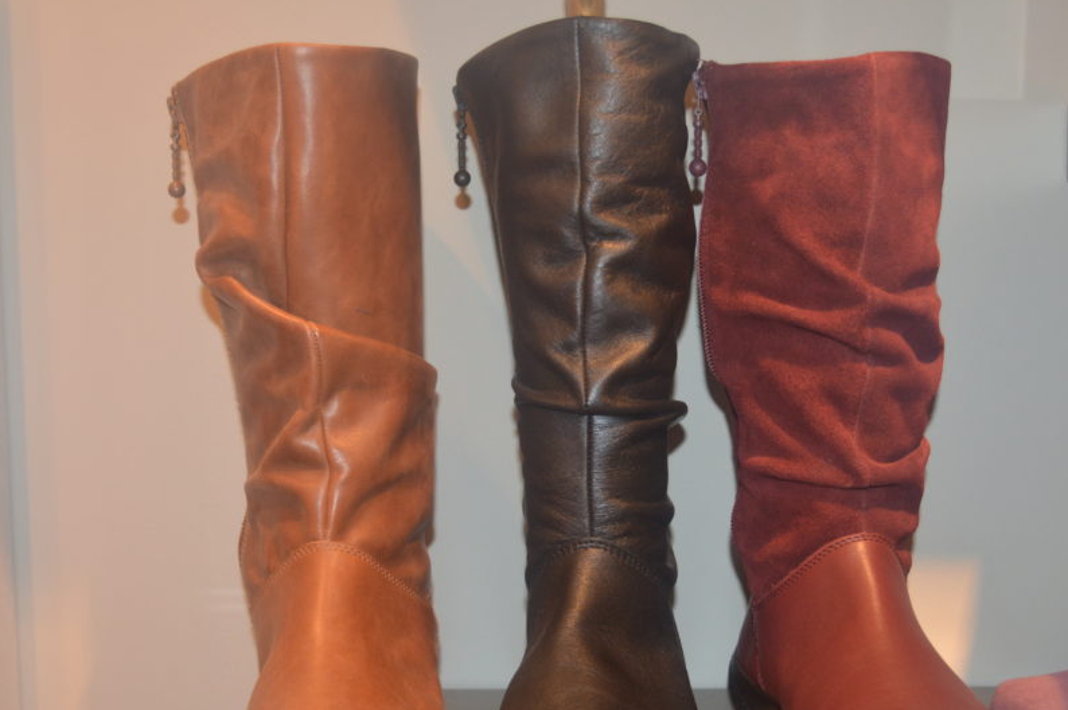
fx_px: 1719
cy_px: 442
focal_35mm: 58
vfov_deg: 23.3
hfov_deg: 34.5
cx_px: 554
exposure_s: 1/60
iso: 640
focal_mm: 30
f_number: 4.2
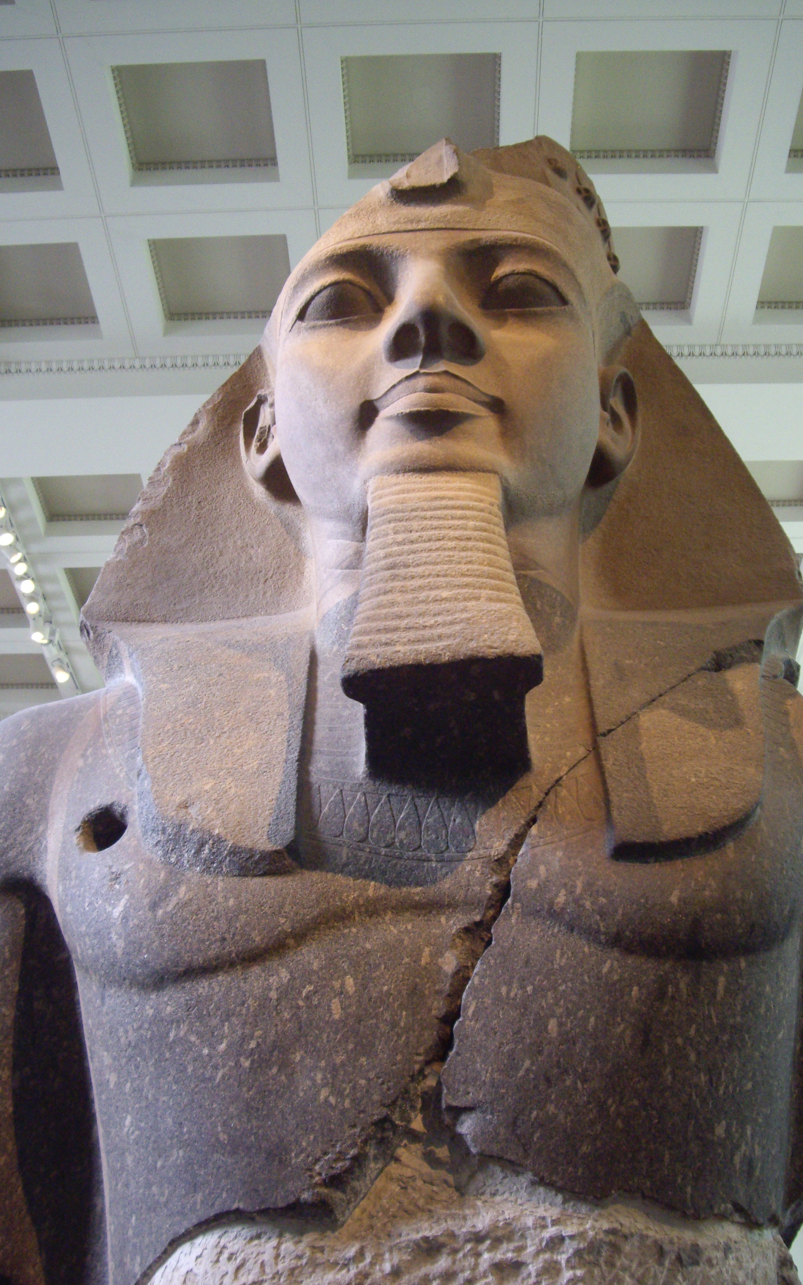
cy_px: 649
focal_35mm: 41
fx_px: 1436
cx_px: 415
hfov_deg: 31.2
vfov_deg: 48.2
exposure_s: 1/25
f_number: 2.8
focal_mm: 7.9
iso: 400
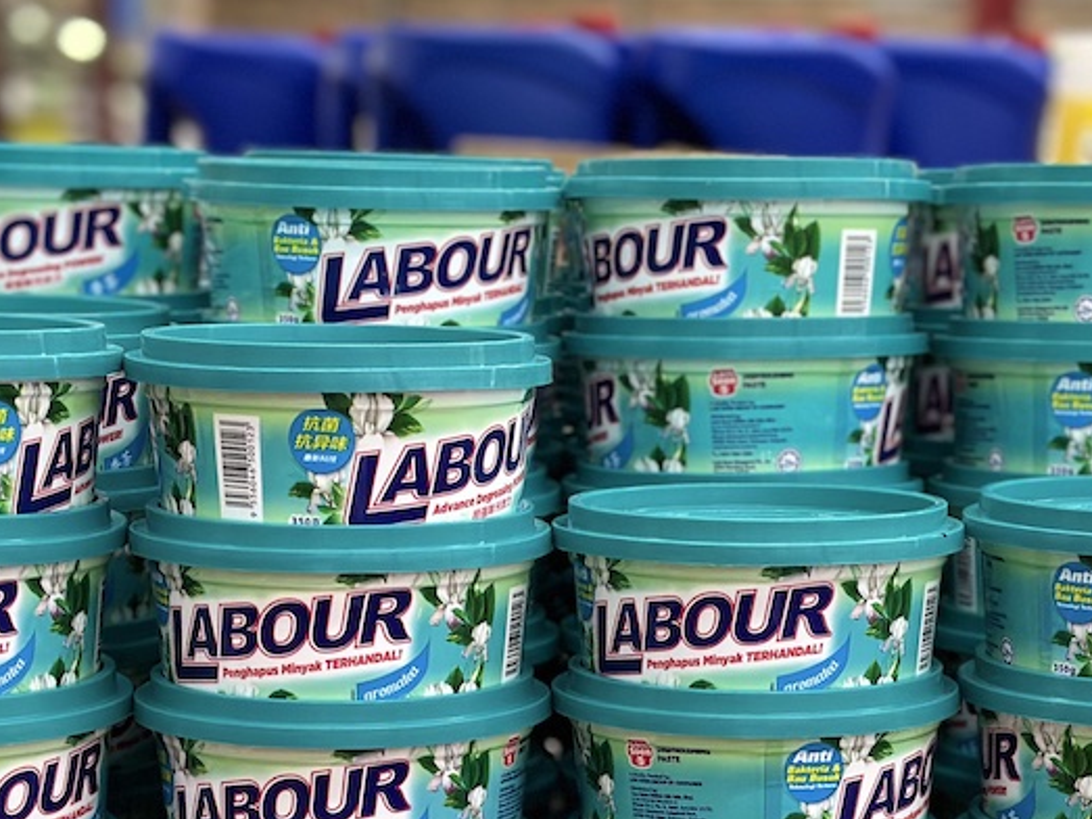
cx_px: 689
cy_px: 760
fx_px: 2965
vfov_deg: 15.5
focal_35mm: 94
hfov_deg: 20.8
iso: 250
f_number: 1.78
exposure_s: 1/60
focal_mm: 6.86
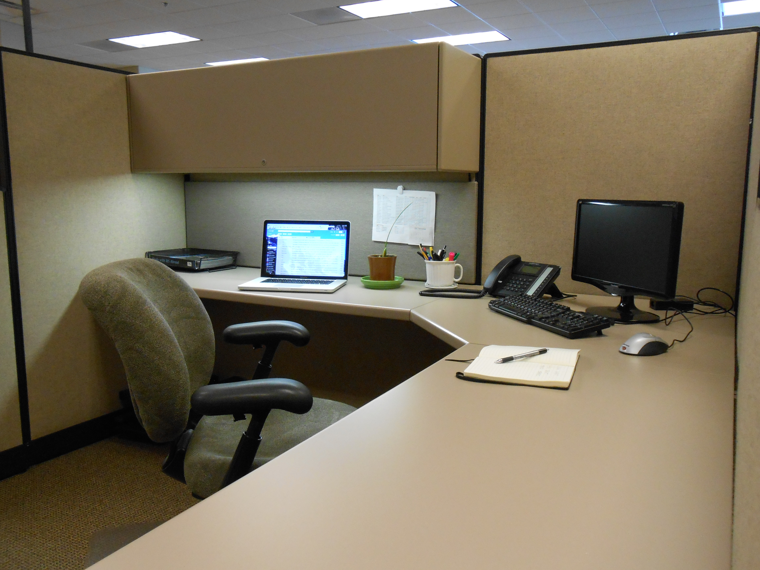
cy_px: 285
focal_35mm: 30
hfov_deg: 60.0
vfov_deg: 46.8
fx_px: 659
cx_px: 380
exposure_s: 1/30
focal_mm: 5.3
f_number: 3.8
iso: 400
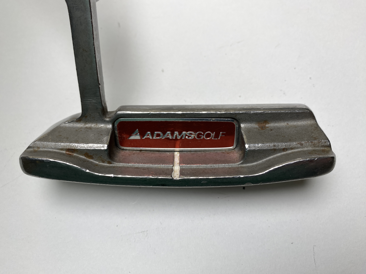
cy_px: 137
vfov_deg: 53.1
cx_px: 183
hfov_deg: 67.3
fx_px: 275
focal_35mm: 26
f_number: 1.8
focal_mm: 4.25
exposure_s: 1/274
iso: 32
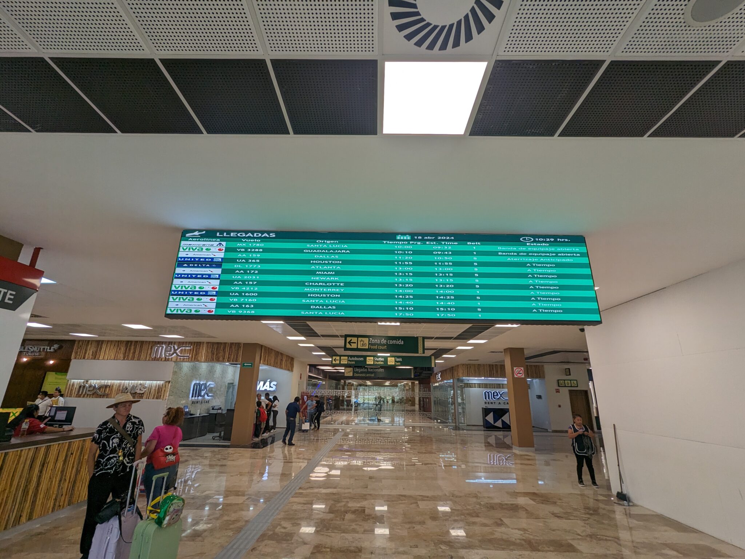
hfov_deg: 94.5
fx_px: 344
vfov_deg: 78.1
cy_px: 280
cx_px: 372
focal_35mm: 16
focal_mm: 2.35
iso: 47
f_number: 2.2
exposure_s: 1/120
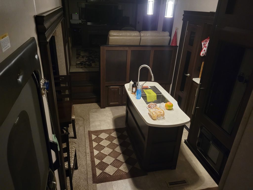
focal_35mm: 26
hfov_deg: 67.3
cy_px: 95
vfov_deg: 53.1
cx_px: 126
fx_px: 190
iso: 800
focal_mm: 5.4
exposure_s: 1/24
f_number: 1.8
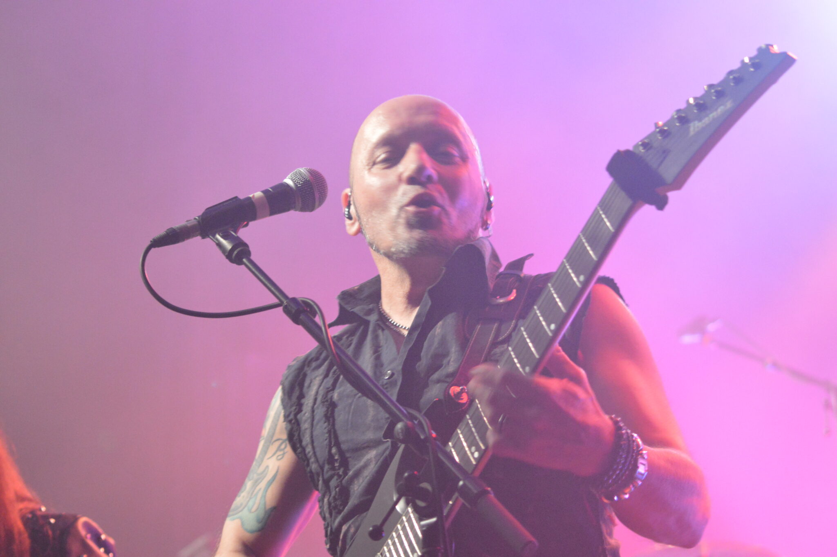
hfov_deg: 19.5
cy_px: 278
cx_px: 418
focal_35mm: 105
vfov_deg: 13.0
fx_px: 2439
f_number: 4
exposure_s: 1/50
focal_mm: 70
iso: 3200
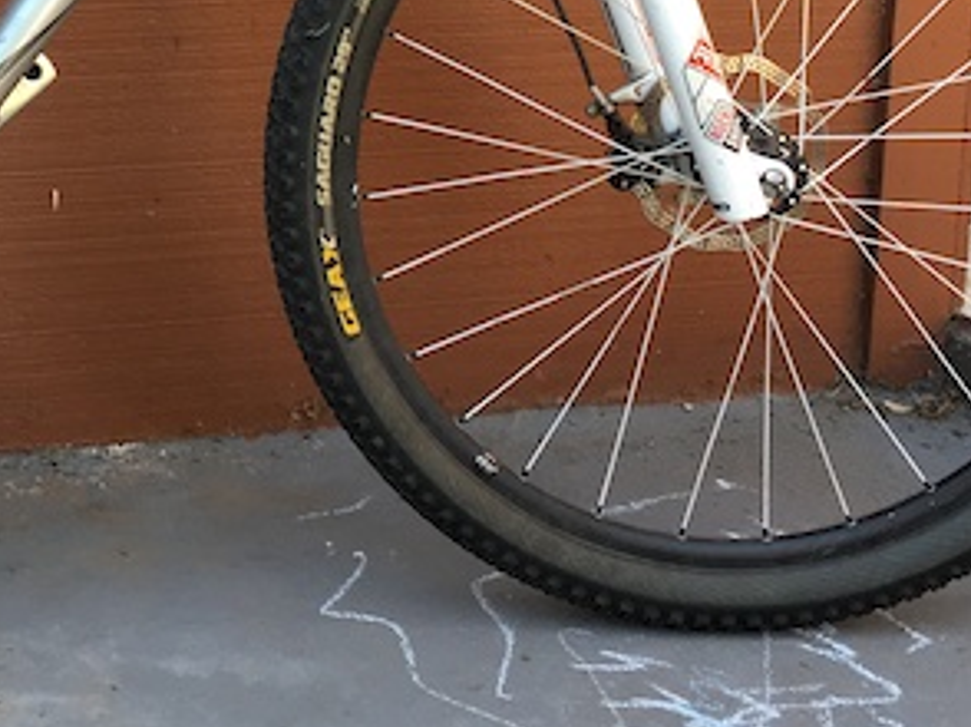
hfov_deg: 23.6
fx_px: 2214
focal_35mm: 79
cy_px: -79
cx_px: -20
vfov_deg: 17.9
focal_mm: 4.15
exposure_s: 1/120
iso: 40
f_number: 2.2
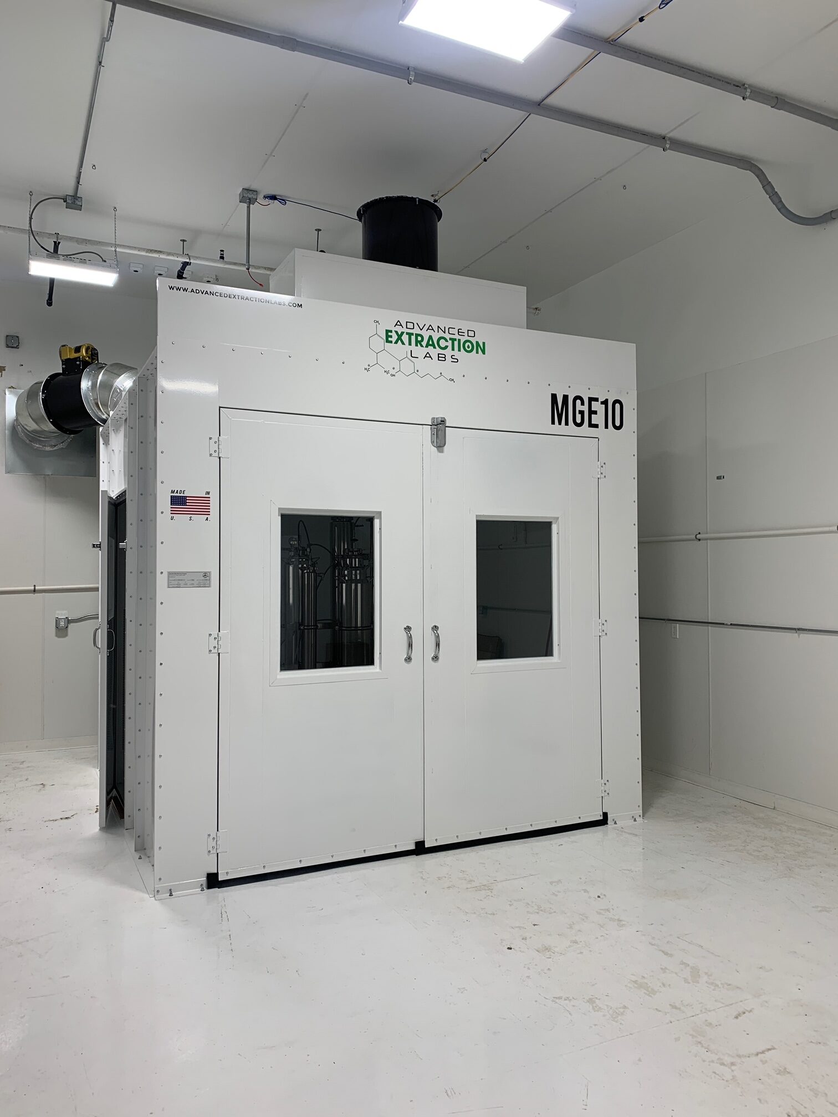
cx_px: 419
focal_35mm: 26
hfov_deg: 53.1
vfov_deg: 67.3
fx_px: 839
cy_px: 558
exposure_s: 1/121
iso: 32
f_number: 1.8
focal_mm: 4.25
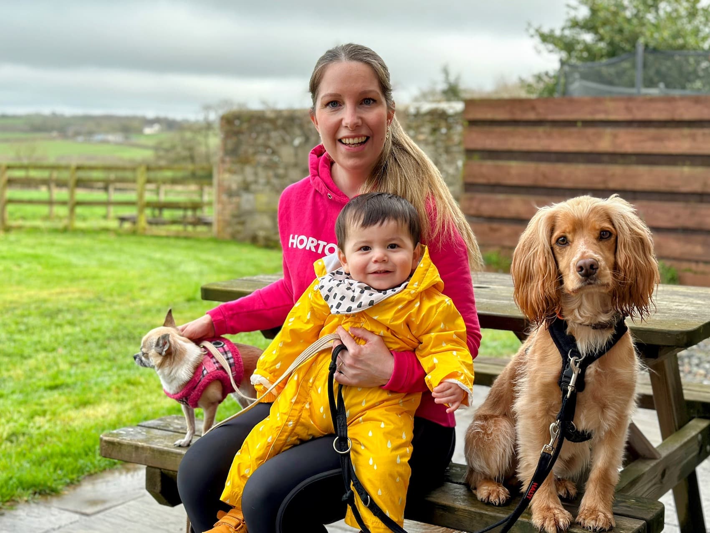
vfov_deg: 30.3
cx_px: 355
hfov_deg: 39.7
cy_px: 266
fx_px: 985
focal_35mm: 48
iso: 80
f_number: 1.78
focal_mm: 6.86
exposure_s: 1/880
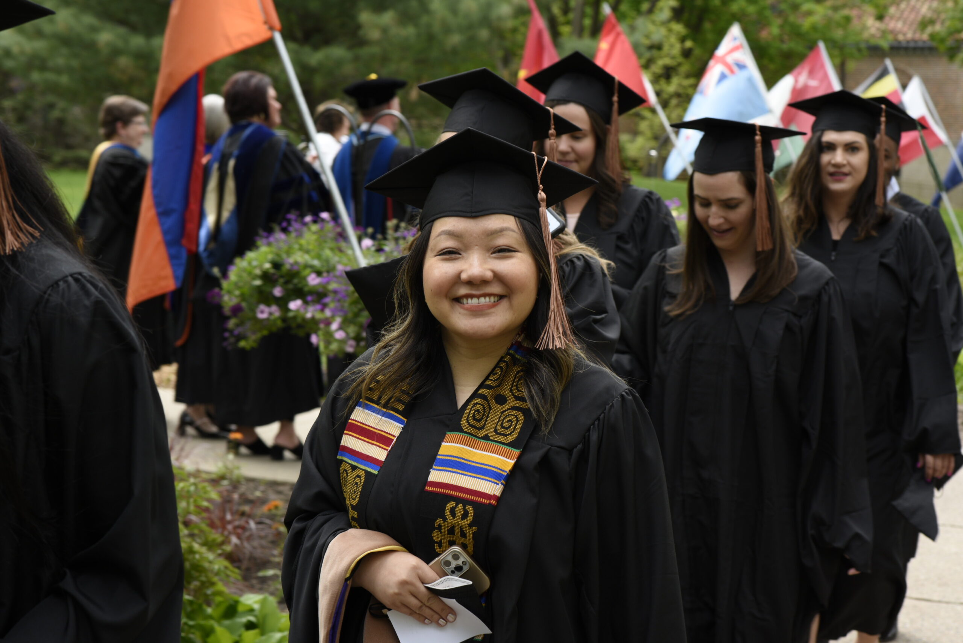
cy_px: 322
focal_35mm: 85
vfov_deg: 16.1
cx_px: 482
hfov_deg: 23.9
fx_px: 2275
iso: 320
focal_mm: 85
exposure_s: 1/160
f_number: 5.6
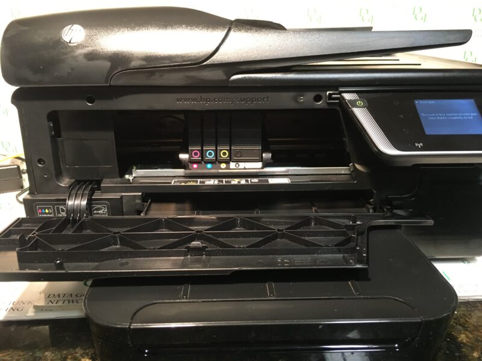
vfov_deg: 48.2
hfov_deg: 61.7
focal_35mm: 29
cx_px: 241
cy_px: 180
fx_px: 404
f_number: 2.2
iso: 200
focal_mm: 4.15
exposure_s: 1/30
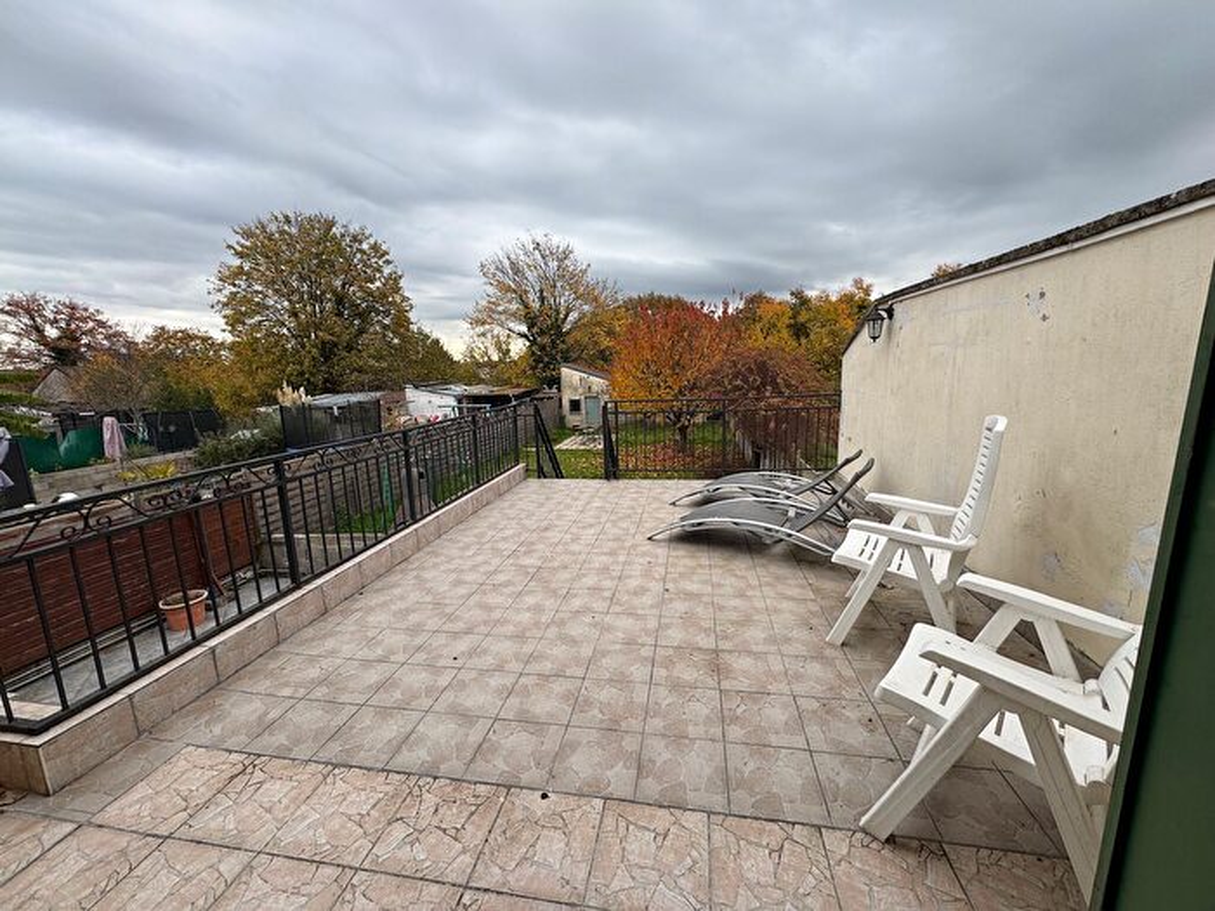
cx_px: 608
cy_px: 456
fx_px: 491
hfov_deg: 102.1
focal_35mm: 14
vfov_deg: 85.7
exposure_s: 1/231
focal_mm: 2.22
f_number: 2.2
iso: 40
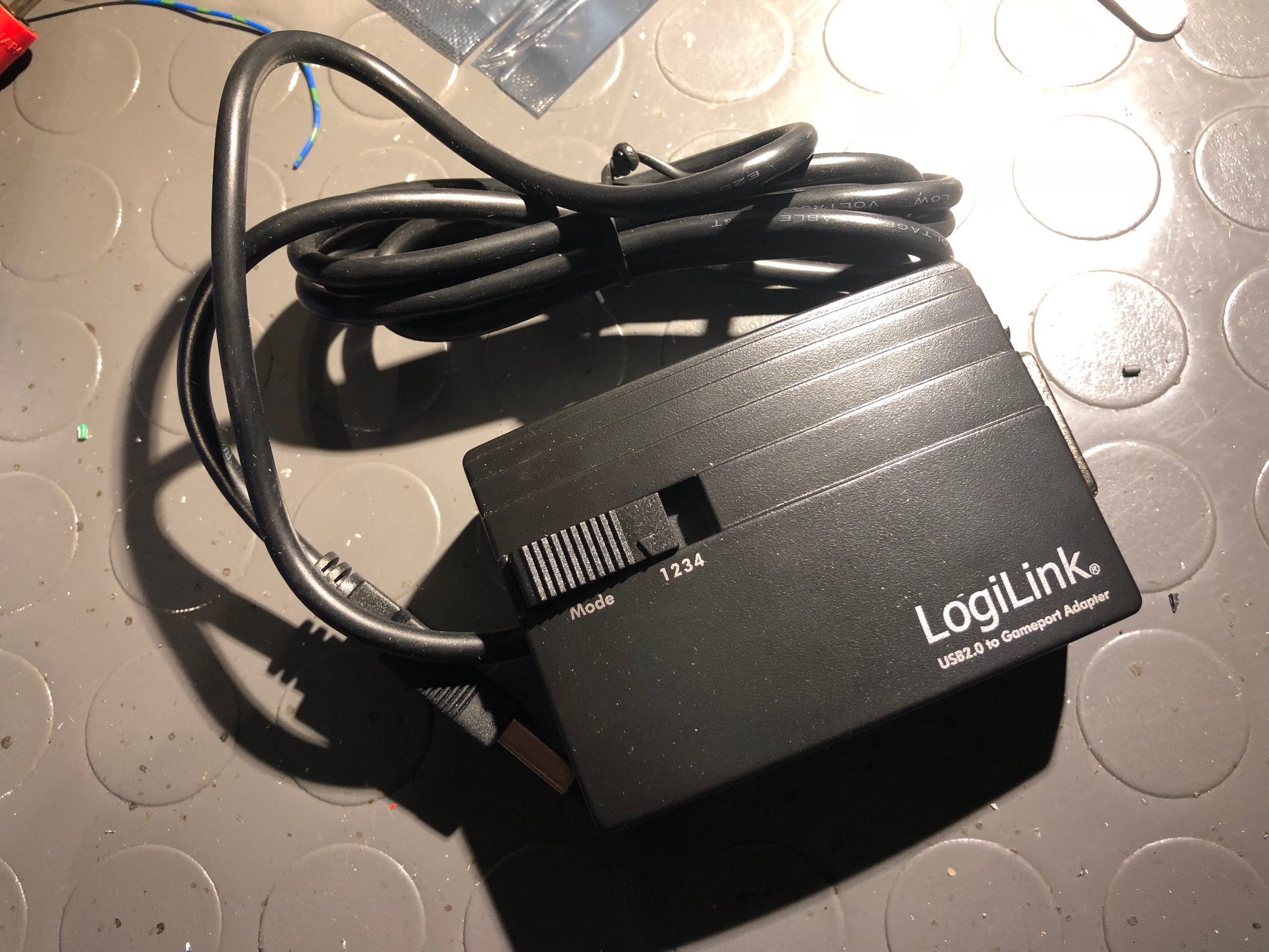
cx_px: 634
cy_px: 476
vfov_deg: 49.7
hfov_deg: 63.4
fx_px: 1026
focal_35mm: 28
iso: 50
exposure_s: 1/17
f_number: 1.8
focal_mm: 3.99
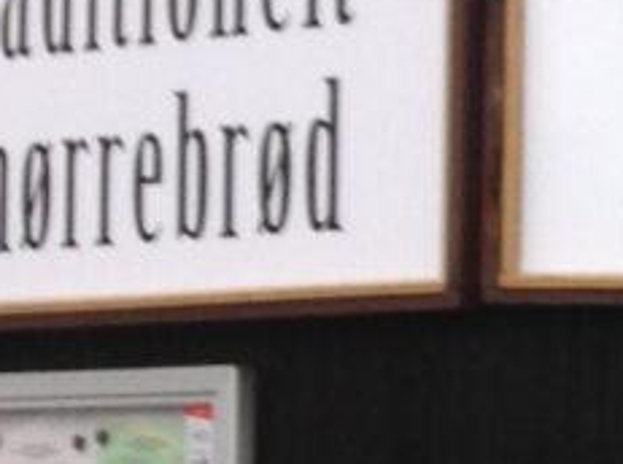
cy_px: 298
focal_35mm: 233
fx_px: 4183
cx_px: 1651
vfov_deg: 6.3
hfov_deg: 7.7
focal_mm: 4.28
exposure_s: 1/17
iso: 50
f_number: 2.4
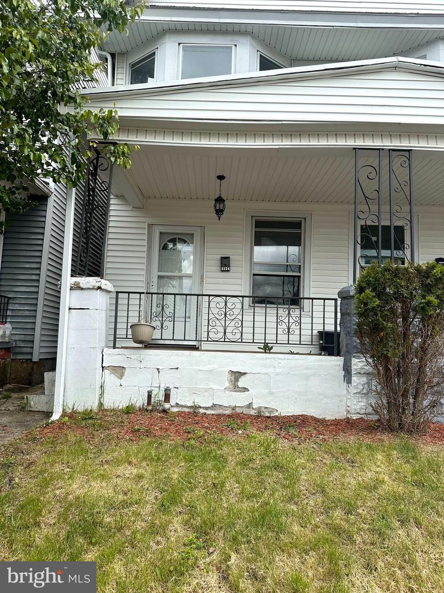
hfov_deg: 56.8
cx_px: 222
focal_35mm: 24
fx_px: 410
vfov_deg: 71.6
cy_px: 296
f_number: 1.78
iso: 80
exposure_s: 1/1587
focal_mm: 6.86
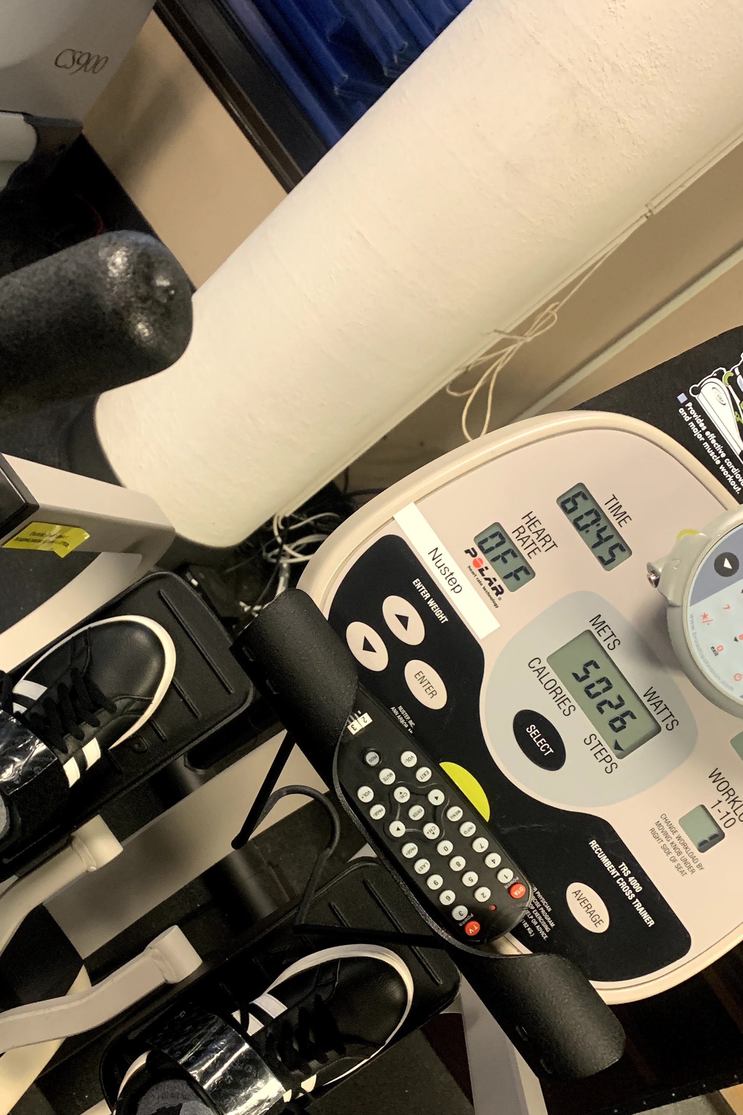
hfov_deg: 36.5
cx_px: 254
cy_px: 665
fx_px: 1115
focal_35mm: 36
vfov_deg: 52.8
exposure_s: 1/60
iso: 400
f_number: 1.8
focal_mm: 4.25
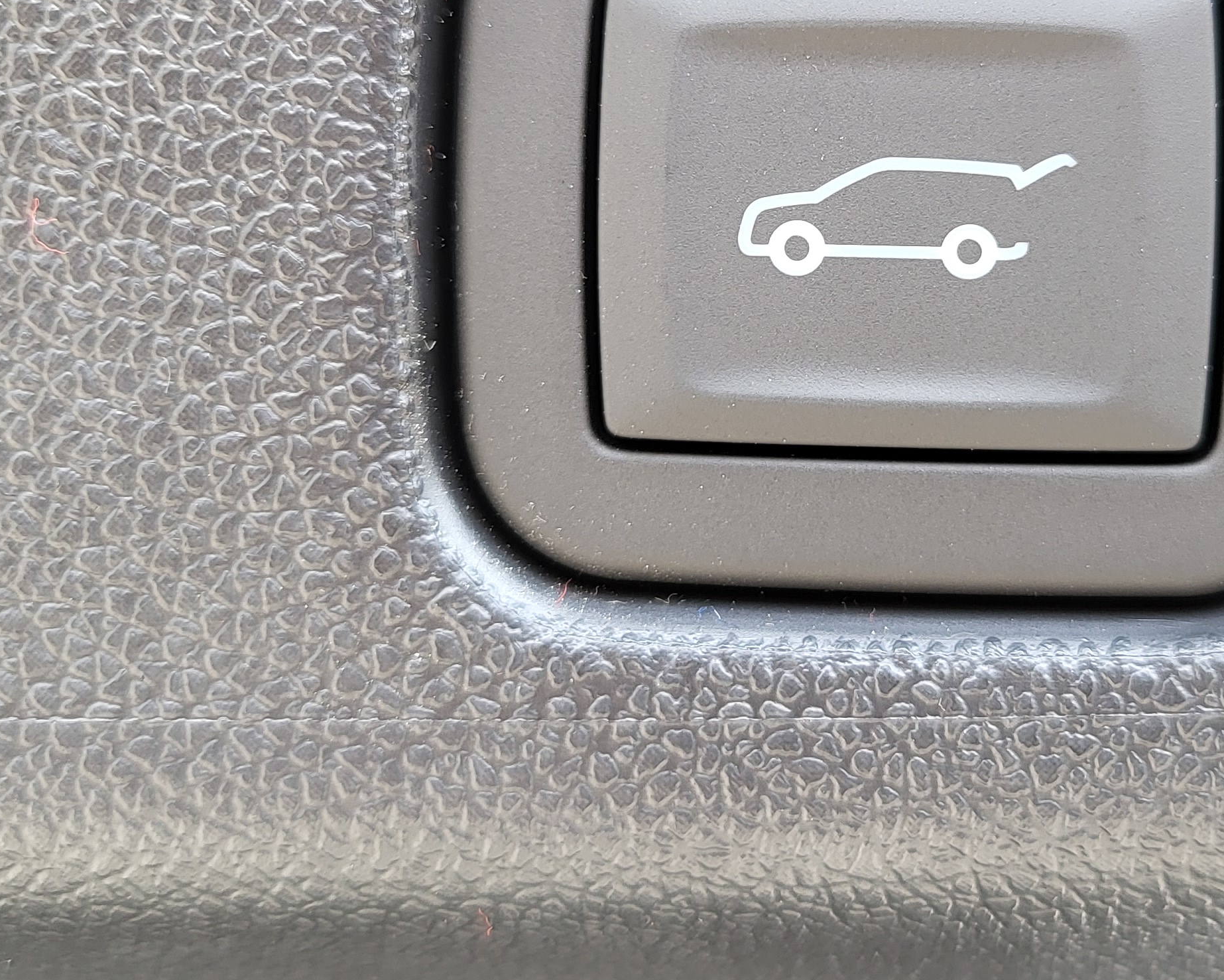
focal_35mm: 55
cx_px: 845
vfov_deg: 27.5
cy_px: 334
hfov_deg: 33.8
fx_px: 1993
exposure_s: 1/120
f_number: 1.8
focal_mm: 5.4
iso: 64
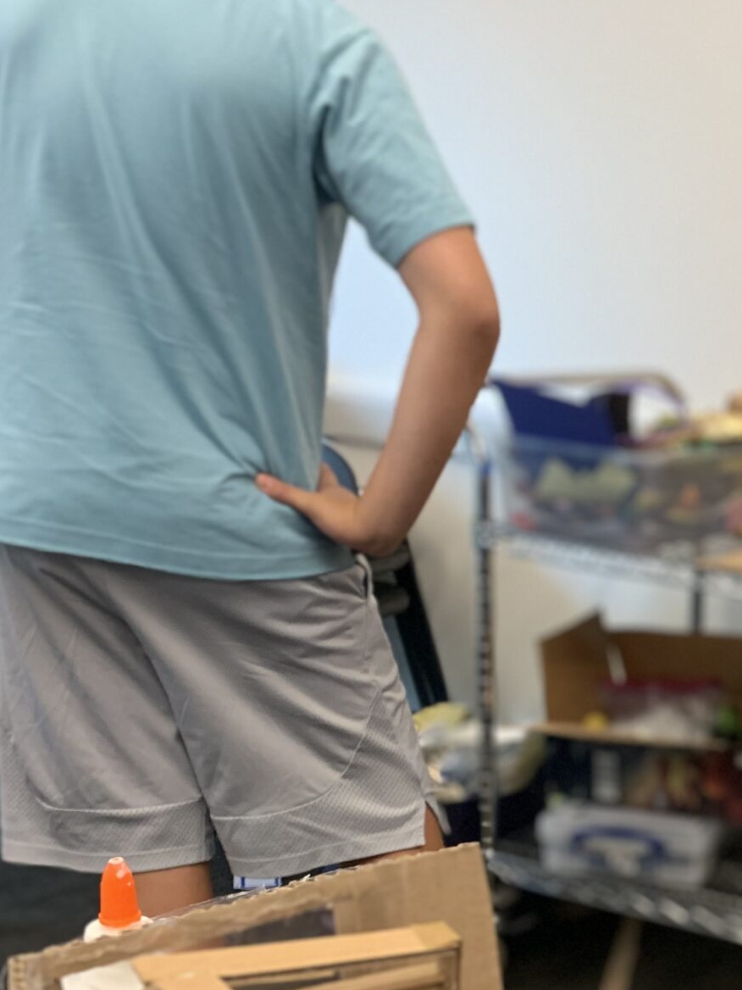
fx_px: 1629
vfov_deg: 32.7
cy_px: 808
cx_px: 963
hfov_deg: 22.9
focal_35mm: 57
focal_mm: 4.25
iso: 250
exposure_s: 1/60
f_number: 1.8
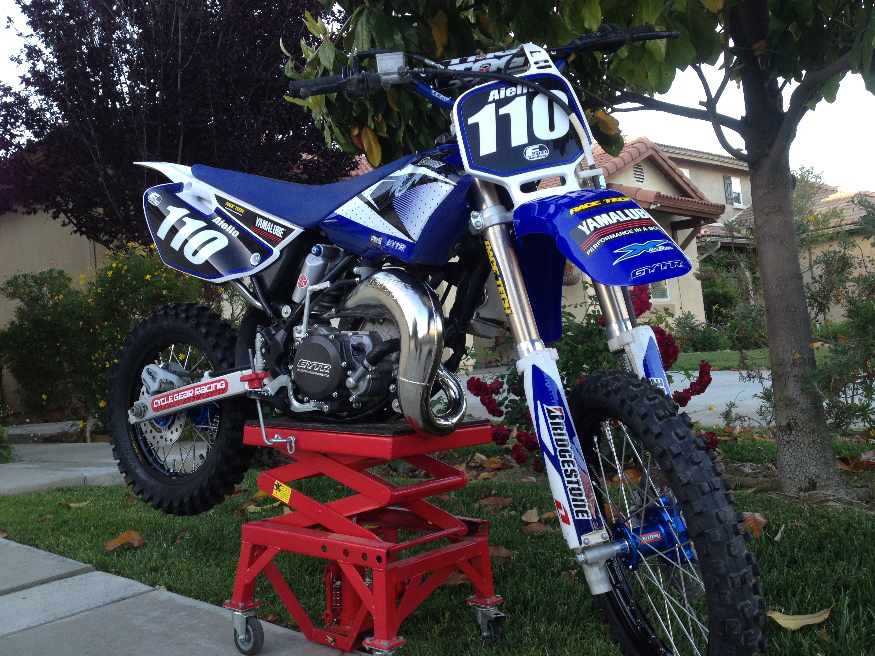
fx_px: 885
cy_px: 328
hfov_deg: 52.6
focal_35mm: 35
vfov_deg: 40.7
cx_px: 438
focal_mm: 4.28
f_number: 2.4
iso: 80
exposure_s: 1/120
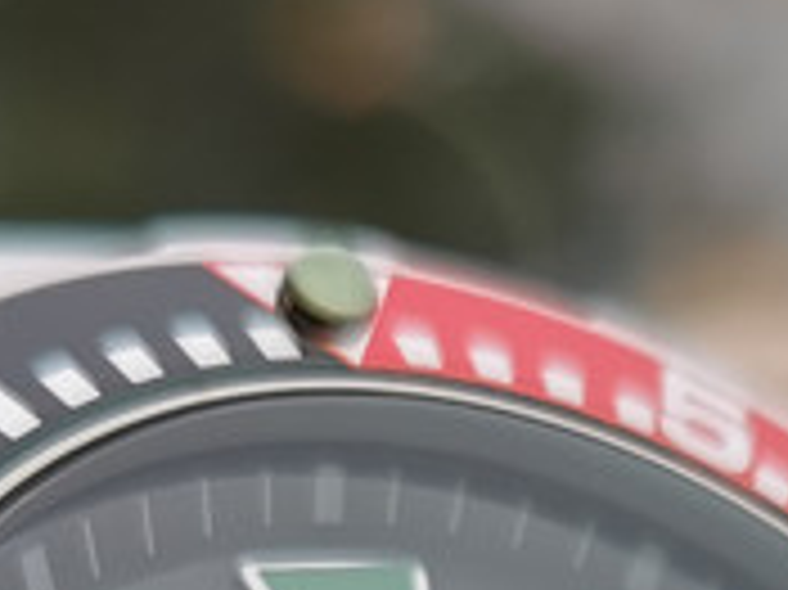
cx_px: 588
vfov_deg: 8.4
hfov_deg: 12.0
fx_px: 3753
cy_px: 1270
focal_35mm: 165
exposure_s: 1/415
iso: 50
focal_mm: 5.56
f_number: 1.6
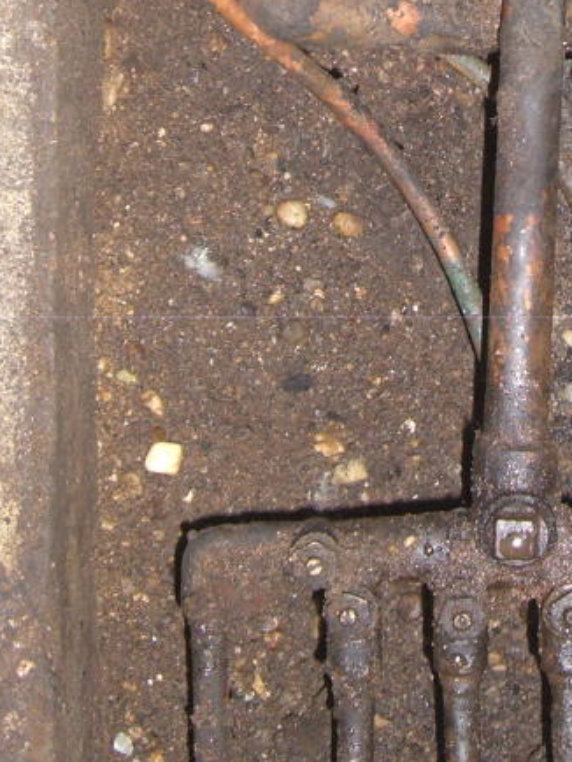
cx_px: 463
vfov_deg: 18.4
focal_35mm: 105
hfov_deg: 14.0
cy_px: 77
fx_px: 2311
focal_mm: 6.2
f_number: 2.7
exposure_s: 1/60
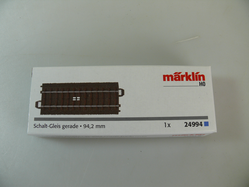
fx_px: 252
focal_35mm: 35
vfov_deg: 40.7
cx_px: 124
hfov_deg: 52.6
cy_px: 94
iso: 100
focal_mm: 7.4
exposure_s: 1/100
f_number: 3.6
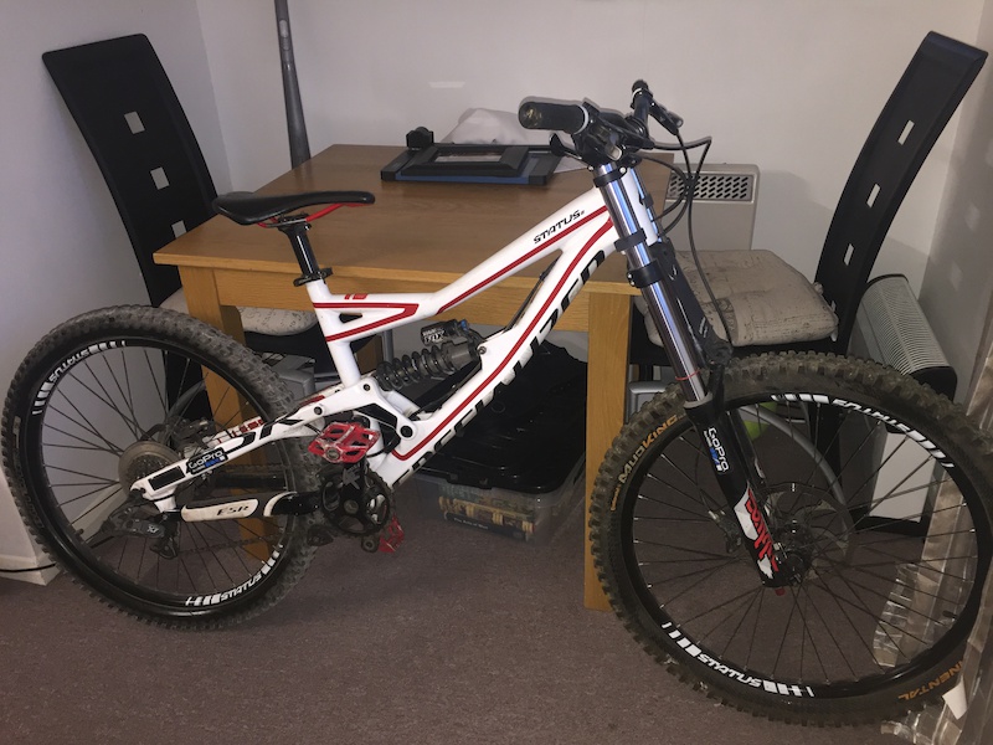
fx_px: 832
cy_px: 372
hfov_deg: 61.7
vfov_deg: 48.2
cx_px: 496
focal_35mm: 29
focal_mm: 4.15
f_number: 2.2
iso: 100
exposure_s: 1/17
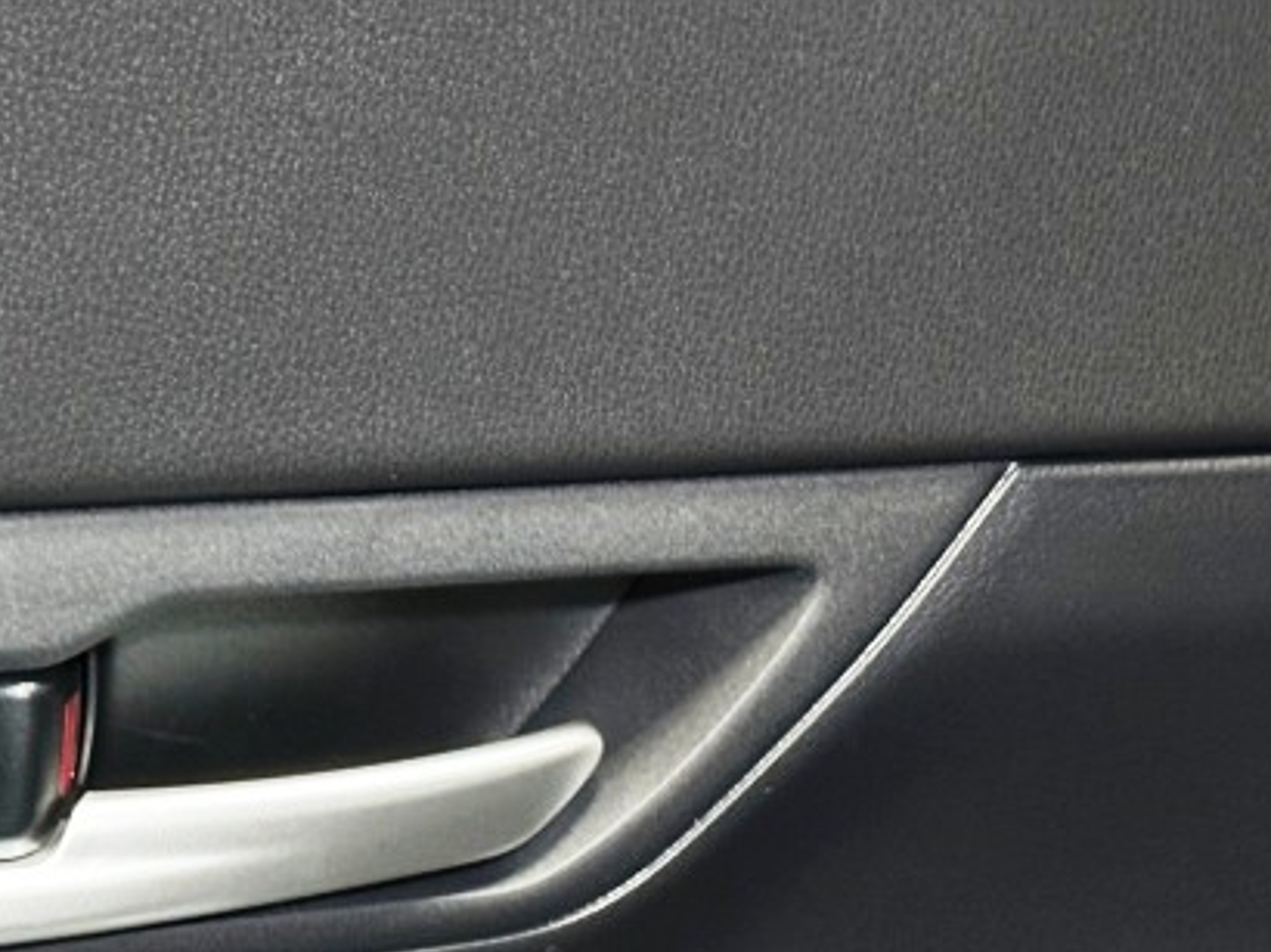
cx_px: 174
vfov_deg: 12.0
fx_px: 4403
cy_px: 1175
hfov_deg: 16.3
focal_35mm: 120
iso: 640
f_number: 1.78
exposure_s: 1/24
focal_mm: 6.86
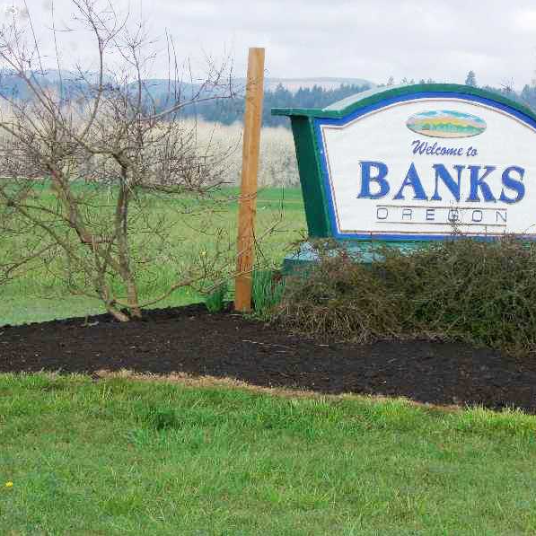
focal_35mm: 135
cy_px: 268
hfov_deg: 12.9
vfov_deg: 12.9
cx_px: 300
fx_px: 2365
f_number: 5.4
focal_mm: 23.7
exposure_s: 1/200
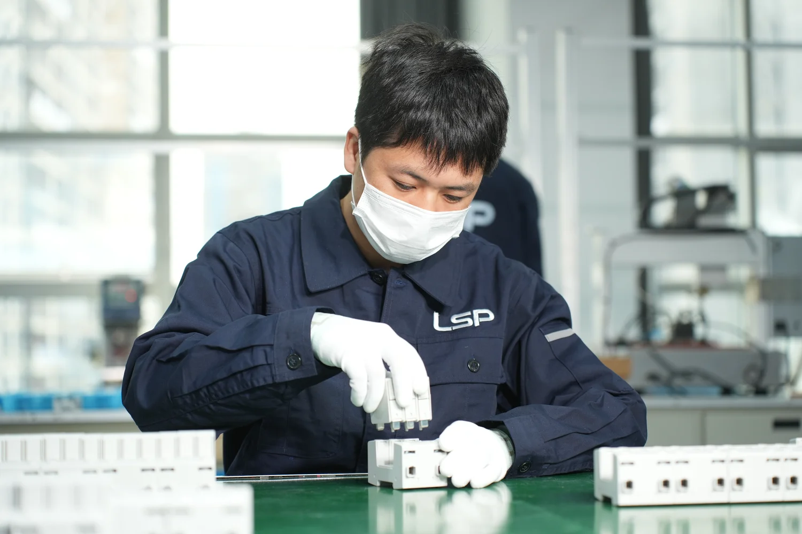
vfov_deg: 18.7
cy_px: 267
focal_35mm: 73
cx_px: 401
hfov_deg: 27.7
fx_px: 1626
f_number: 3.2
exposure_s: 1/160
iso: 320
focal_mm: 73
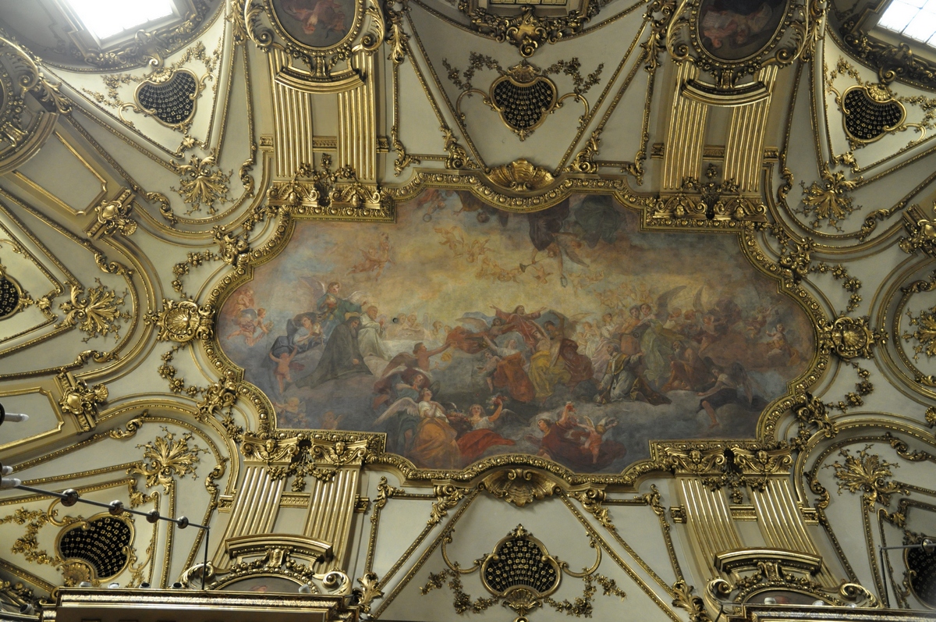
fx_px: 857
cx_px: 468
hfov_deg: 57.3
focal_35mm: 33
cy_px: 311
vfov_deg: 39.9
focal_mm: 22
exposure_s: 1/30
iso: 1250
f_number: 3
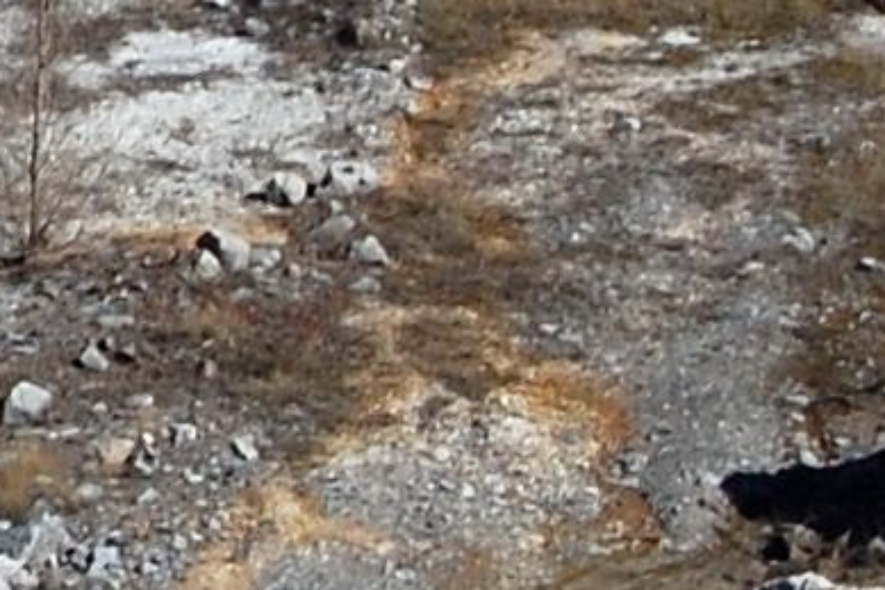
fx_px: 15673
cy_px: -606
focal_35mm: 638
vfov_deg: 2.1
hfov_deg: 3.2
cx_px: -1306
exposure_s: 1/400
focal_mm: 55
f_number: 10
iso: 200
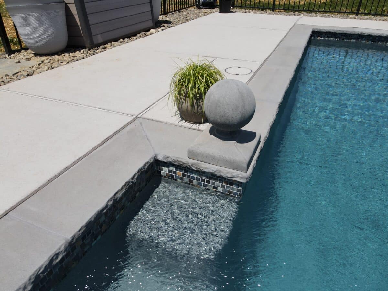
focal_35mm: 24
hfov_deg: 71.6
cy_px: 146
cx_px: 194
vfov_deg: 56.8
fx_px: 269
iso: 100
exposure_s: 1/1000
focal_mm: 4.5
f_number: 2.8
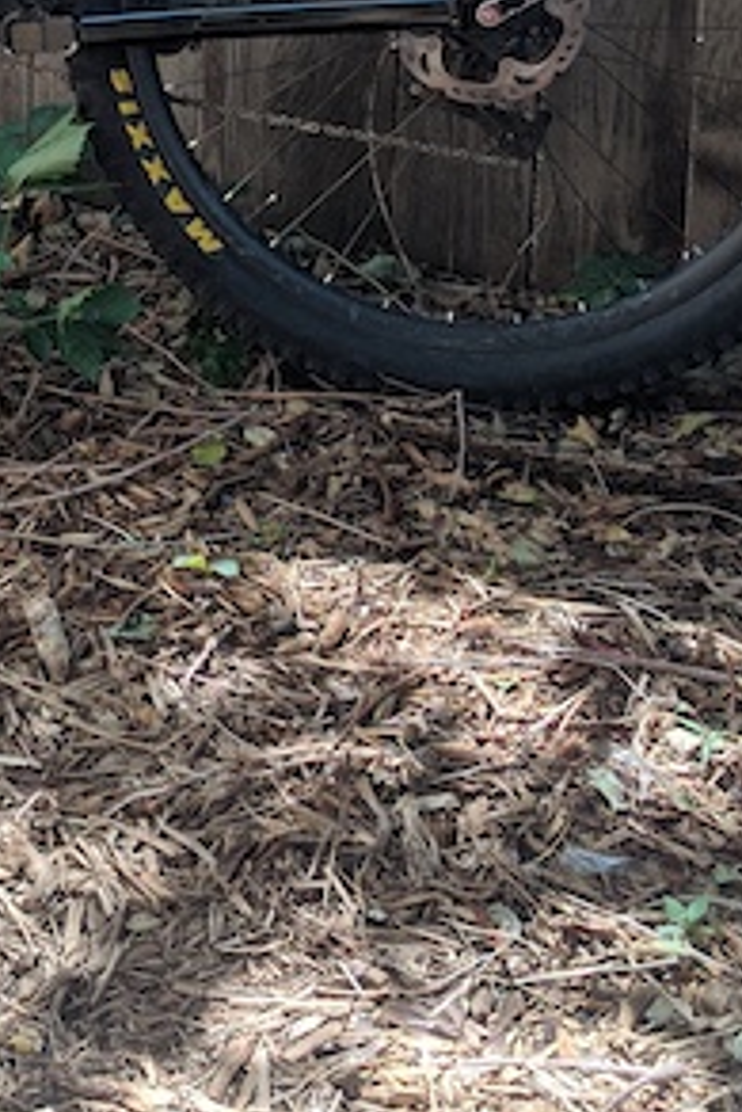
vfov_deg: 25.4
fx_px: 2285
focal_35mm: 74
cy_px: -95
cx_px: -27
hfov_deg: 17.9
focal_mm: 4.67
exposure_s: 1/322
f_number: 2
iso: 49
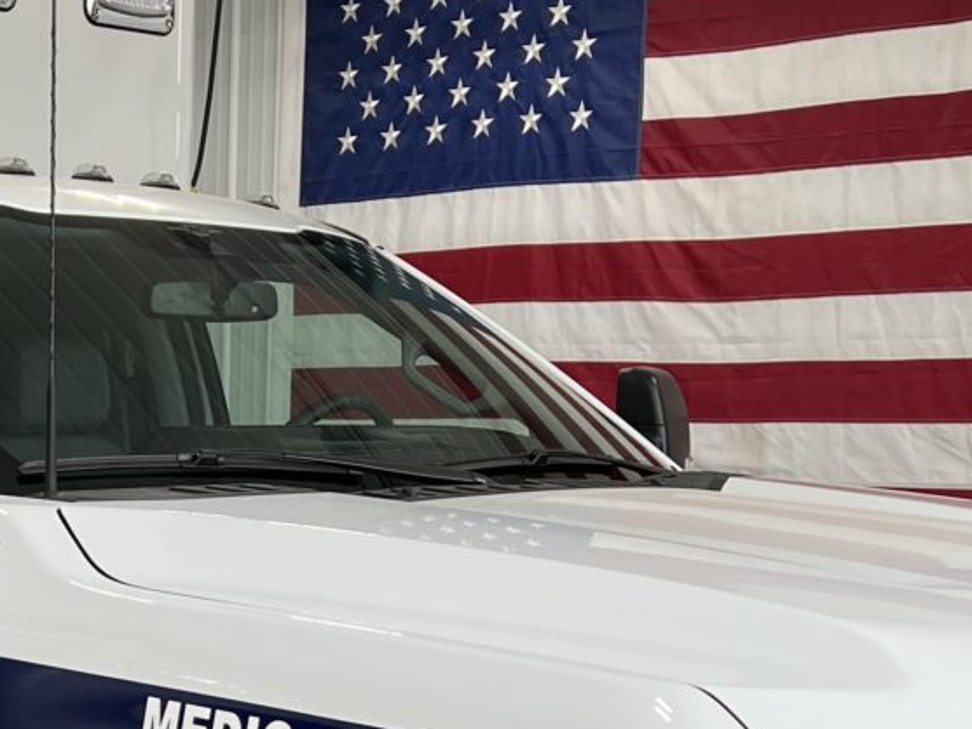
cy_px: 717
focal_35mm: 84
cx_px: 129
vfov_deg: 17.2
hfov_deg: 22.8
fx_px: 2359
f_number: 1.5
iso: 64
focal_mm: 5.7
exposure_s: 1/120
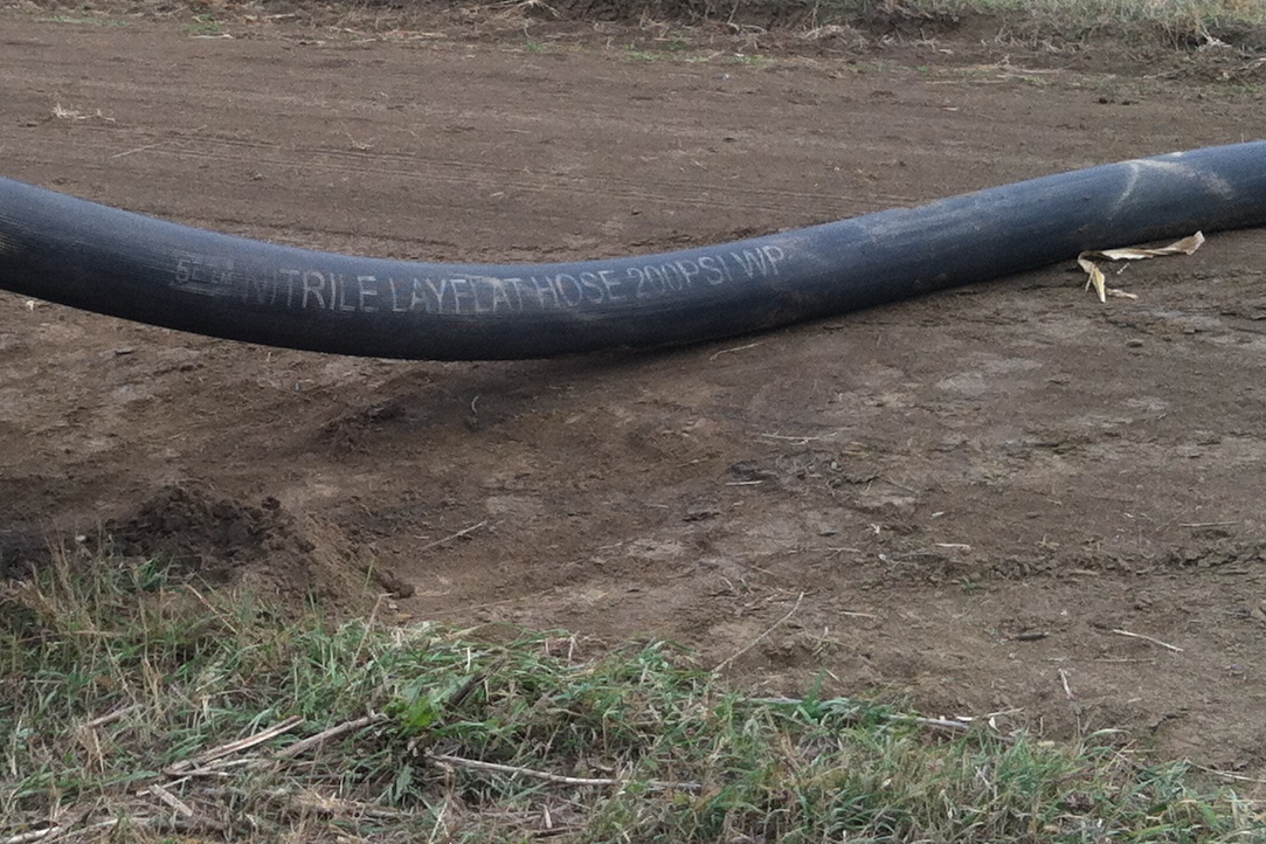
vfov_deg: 15.6
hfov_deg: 23.2
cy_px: 213
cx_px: 379
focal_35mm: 87
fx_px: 3059
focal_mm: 3.85
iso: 80
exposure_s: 1/405
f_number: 2.8
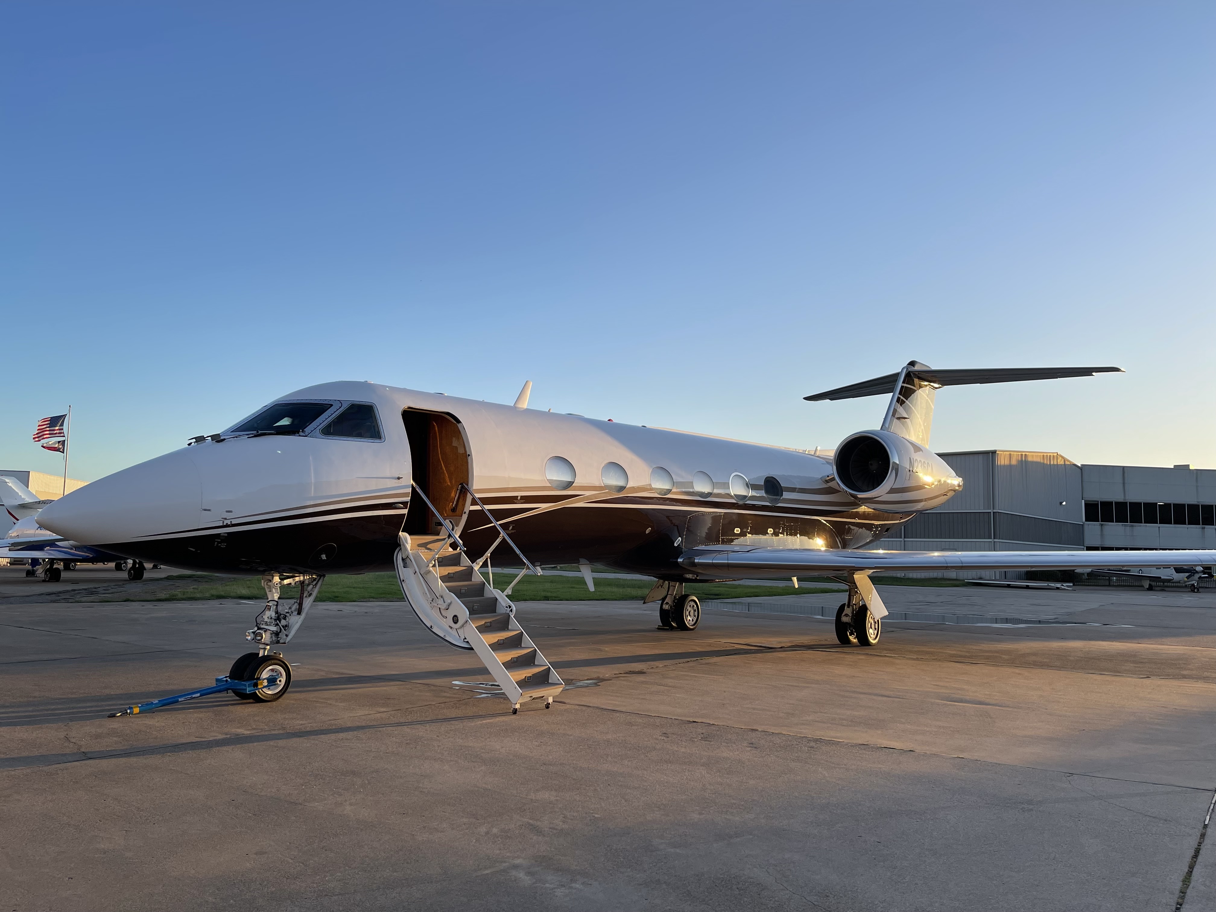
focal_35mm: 26
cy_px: 456
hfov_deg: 67.3
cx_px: 608
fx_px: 913
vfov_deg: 53.1
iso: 32
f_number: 1.6
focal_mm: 5.1
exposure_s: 1/1353
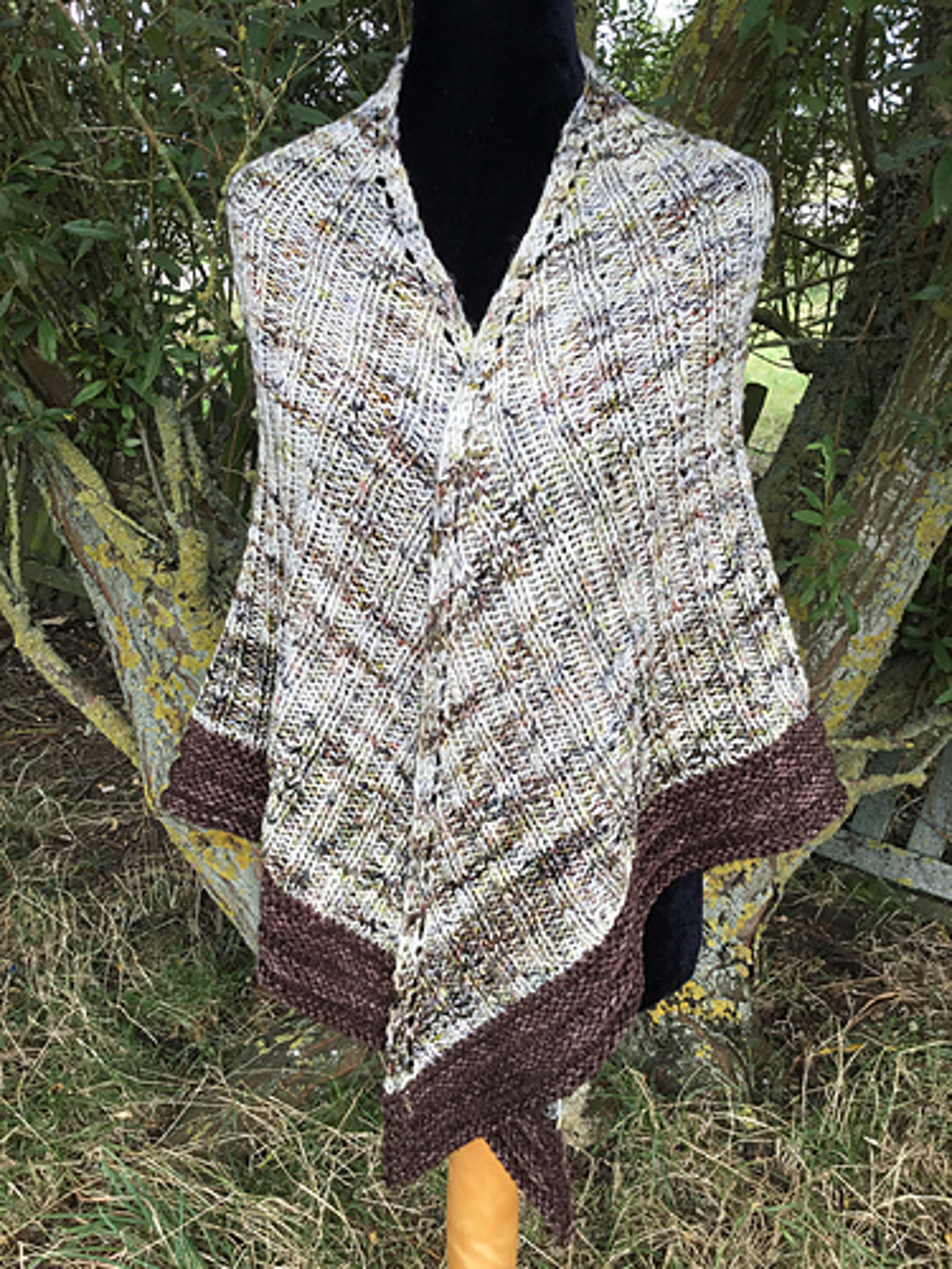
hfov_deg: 45.4
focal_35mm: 31
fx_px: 1137
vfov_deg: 58.4
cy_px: 634
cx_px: 476
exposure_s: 1/114
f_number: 2.4
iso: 25
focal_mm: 3.3
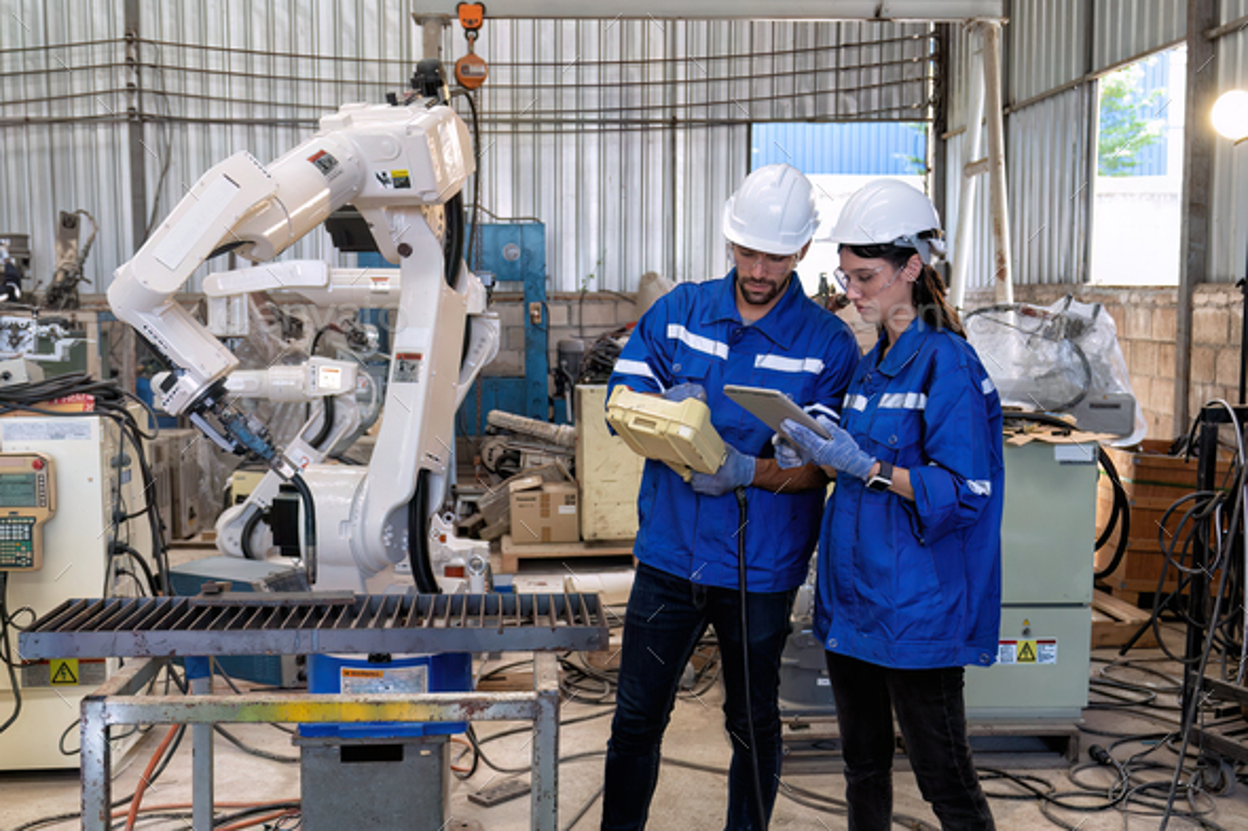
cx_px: 624
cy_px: 416
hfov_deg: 49.6
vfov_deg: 34.2
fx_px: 1352
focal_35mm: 39
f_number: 2.8
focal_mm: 26
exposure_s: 1/160
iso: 160
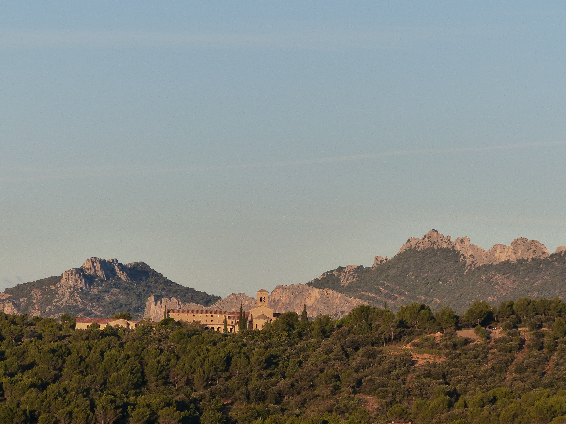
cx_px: 283
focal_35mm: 236
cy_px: 212
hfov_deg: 8.4
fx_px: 3859
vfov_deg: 6.3
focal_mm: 42.5
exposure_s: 1/800
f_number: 4
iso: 160
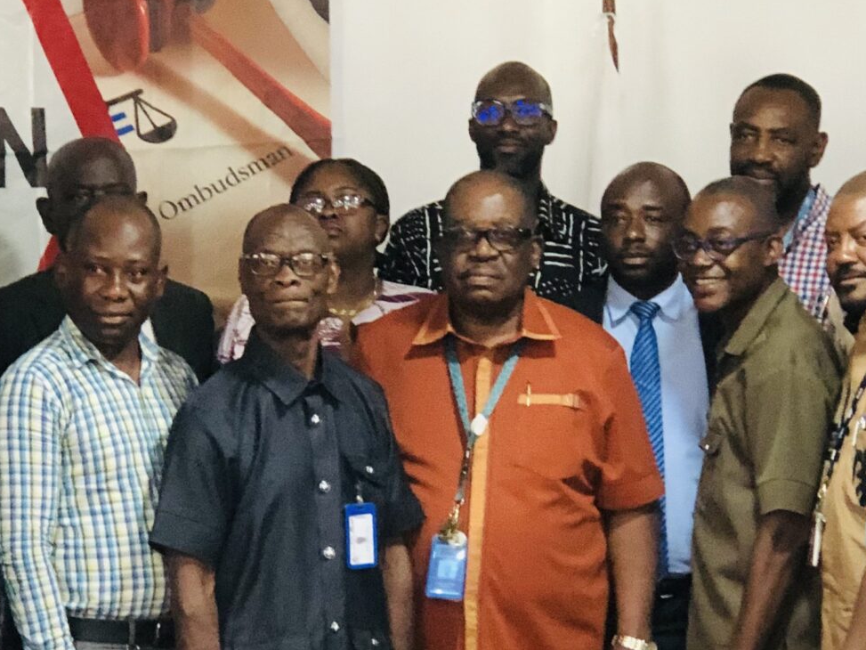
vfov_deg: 9.9
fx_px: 3753
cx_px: 389
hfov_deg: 13.2
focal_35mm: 150
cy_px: 494
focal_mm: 6.6
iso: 400
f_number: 2.8
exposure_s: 1/33
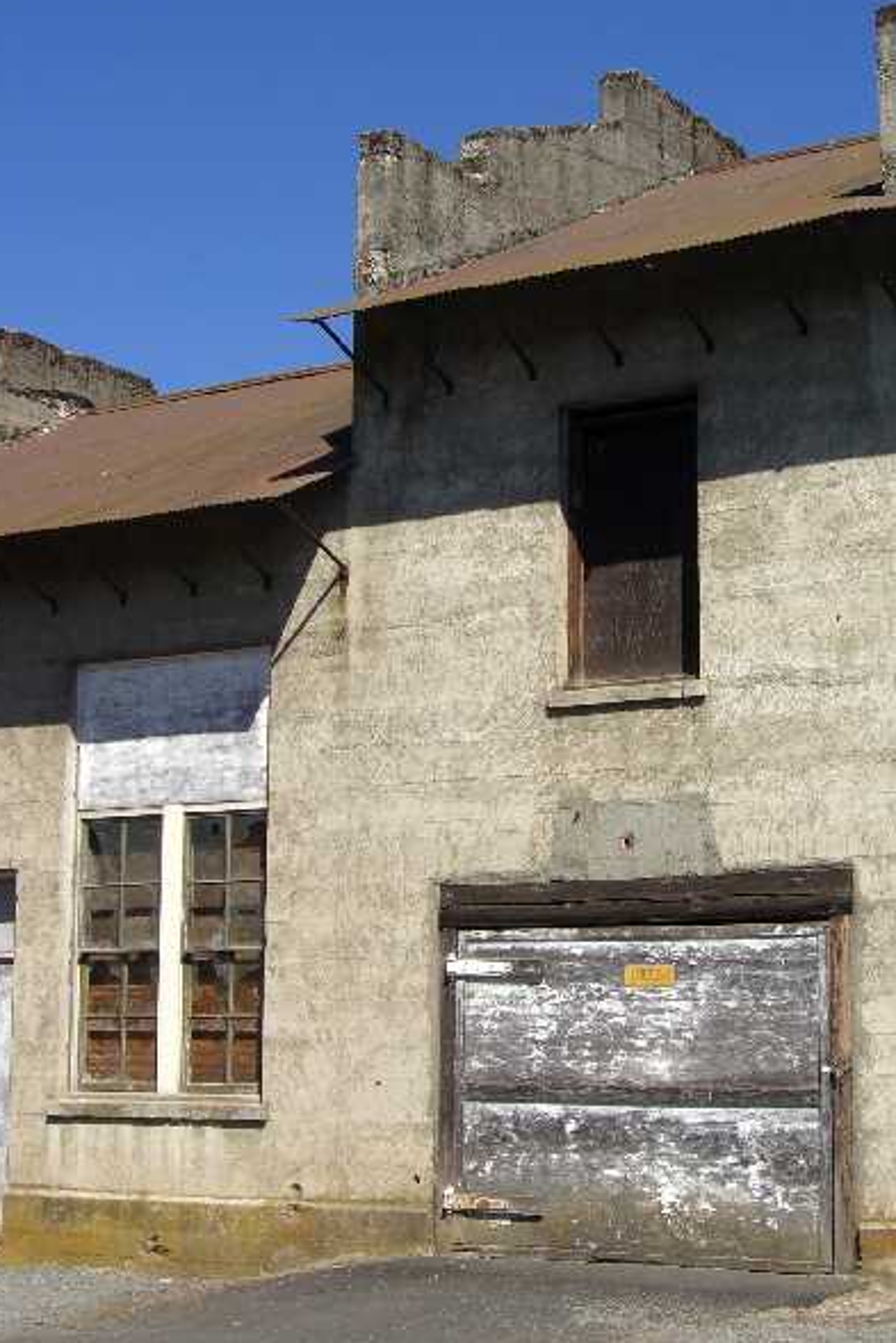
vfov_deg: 31.0
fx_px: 2425
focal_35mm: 65
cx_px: 533
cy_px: 664
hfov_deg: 20.9
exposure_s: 1/250
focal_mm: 9.6
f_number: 6.2
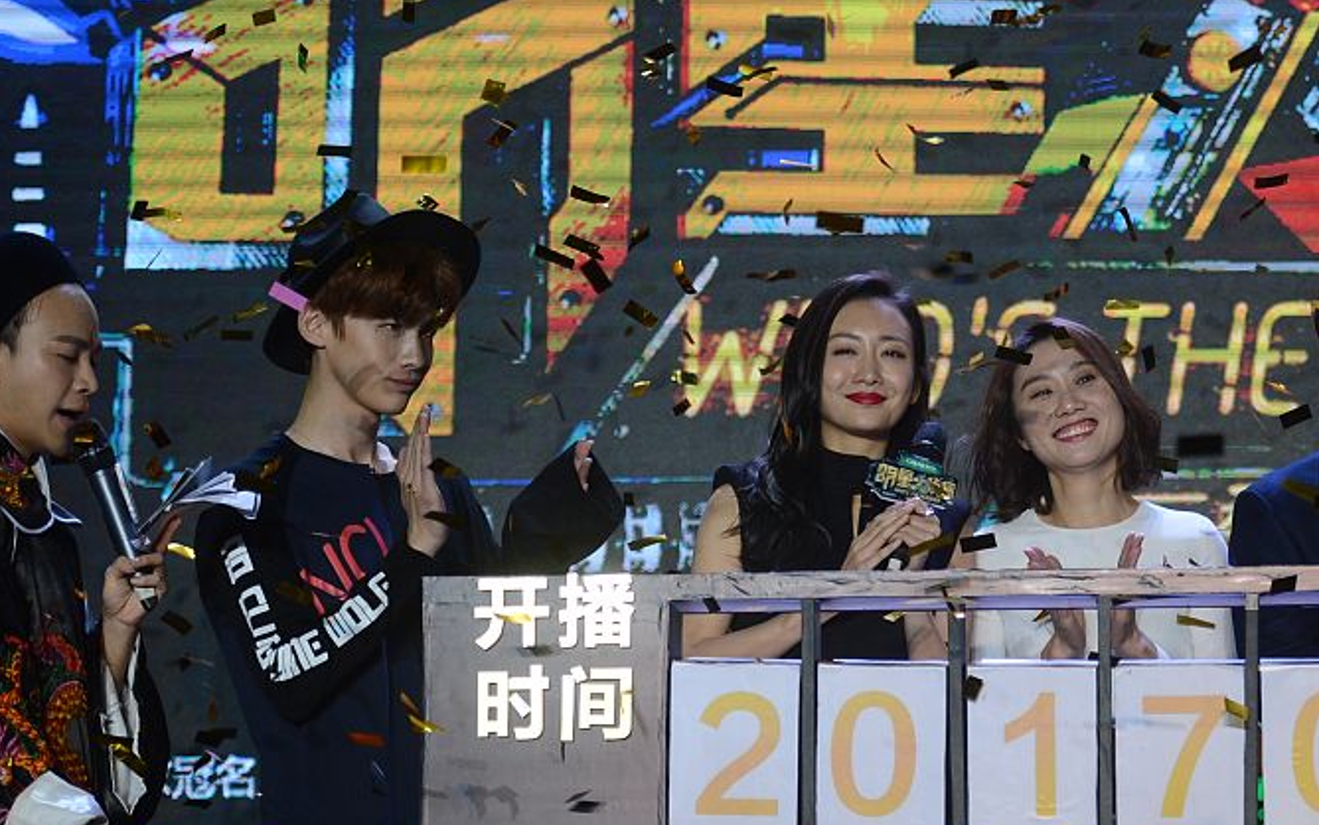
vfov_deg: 10.2
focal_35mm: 128
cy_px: 528
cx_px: 1147
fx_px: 4603
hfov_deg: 16.1
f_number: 2.8
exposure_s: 1/1600
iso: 1000
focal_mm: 70
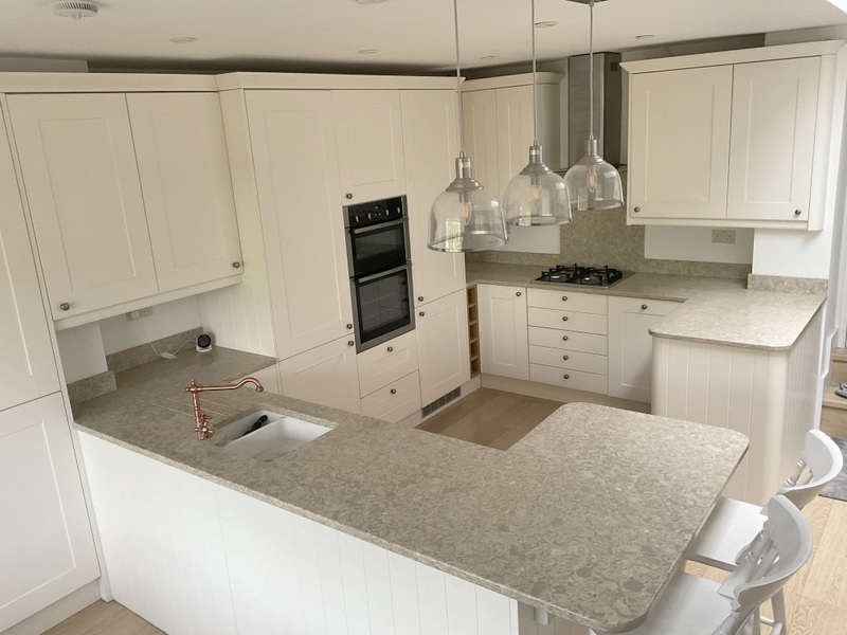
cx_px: 424
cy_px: 318
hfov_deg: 61.7
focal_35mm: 29
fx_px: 710
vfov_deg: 48.2
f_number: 1.8
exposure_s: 1/60
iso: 100
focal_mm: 3
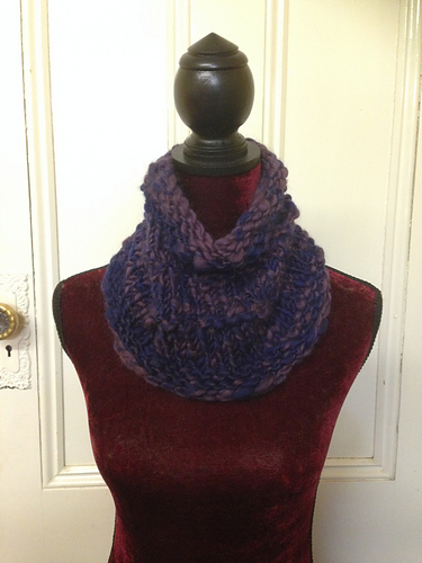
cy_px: 282
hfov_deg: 42.9
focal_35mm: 33
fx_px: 536
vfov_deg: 55.4
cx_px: 211
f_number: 2.4
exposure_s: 1/17
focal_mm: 4.12
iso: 400
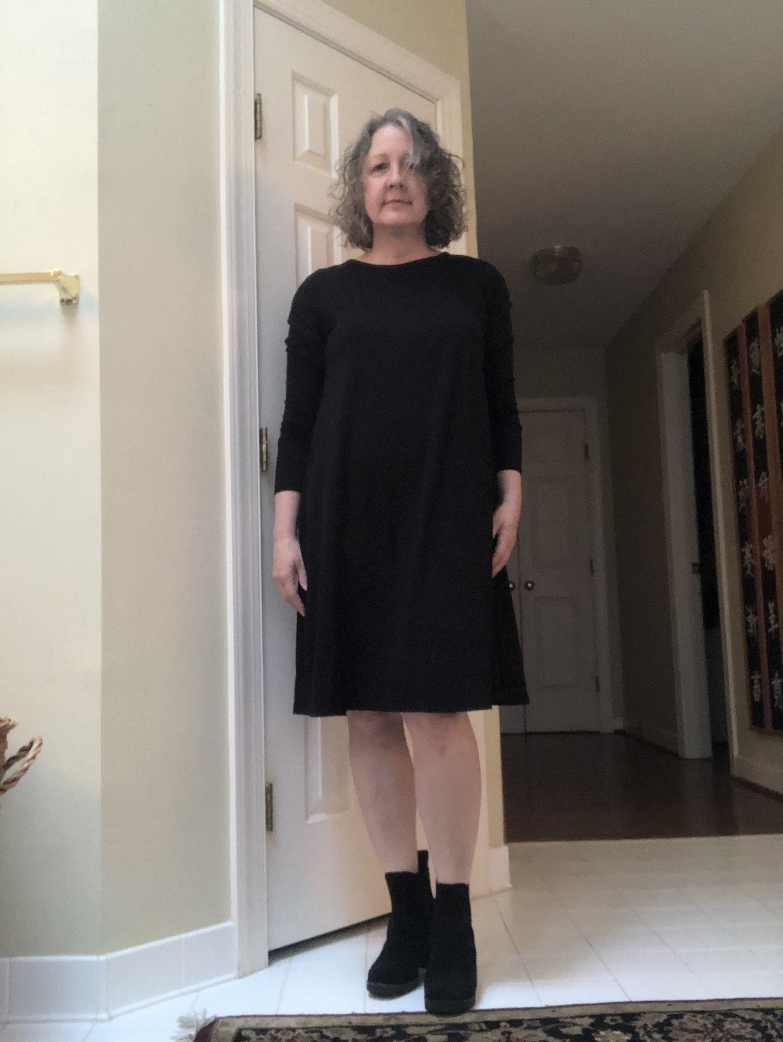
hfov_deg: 44.2
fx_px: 964
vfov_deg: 56.8
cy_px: 521
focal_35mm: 32
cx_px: 392
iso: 160
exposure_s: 1/60
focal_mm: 2.87
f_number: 2.2
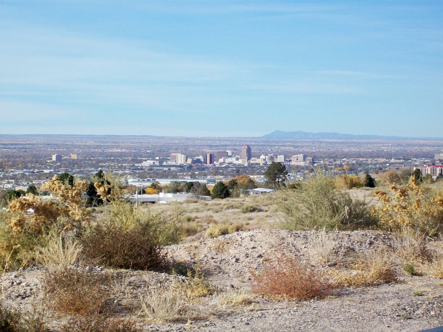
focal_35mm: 108
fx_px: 1382
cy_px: 166
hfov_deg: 18.2
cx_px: 222
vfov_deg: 13.7
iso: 80
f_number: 4.8
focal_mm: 18
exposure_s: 1/848
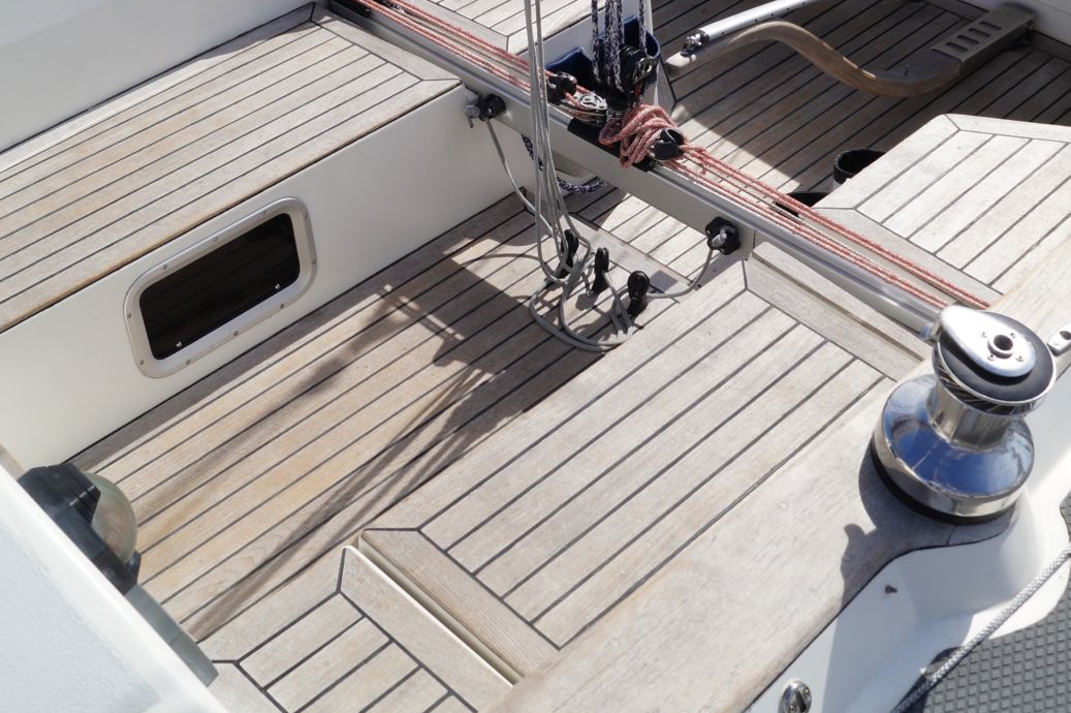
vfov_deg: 26.5
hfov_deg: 39.5
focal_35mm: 50
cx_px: 628
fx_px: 1487
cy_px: 144
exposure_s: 1/250
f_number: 10
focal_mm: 18
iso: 100
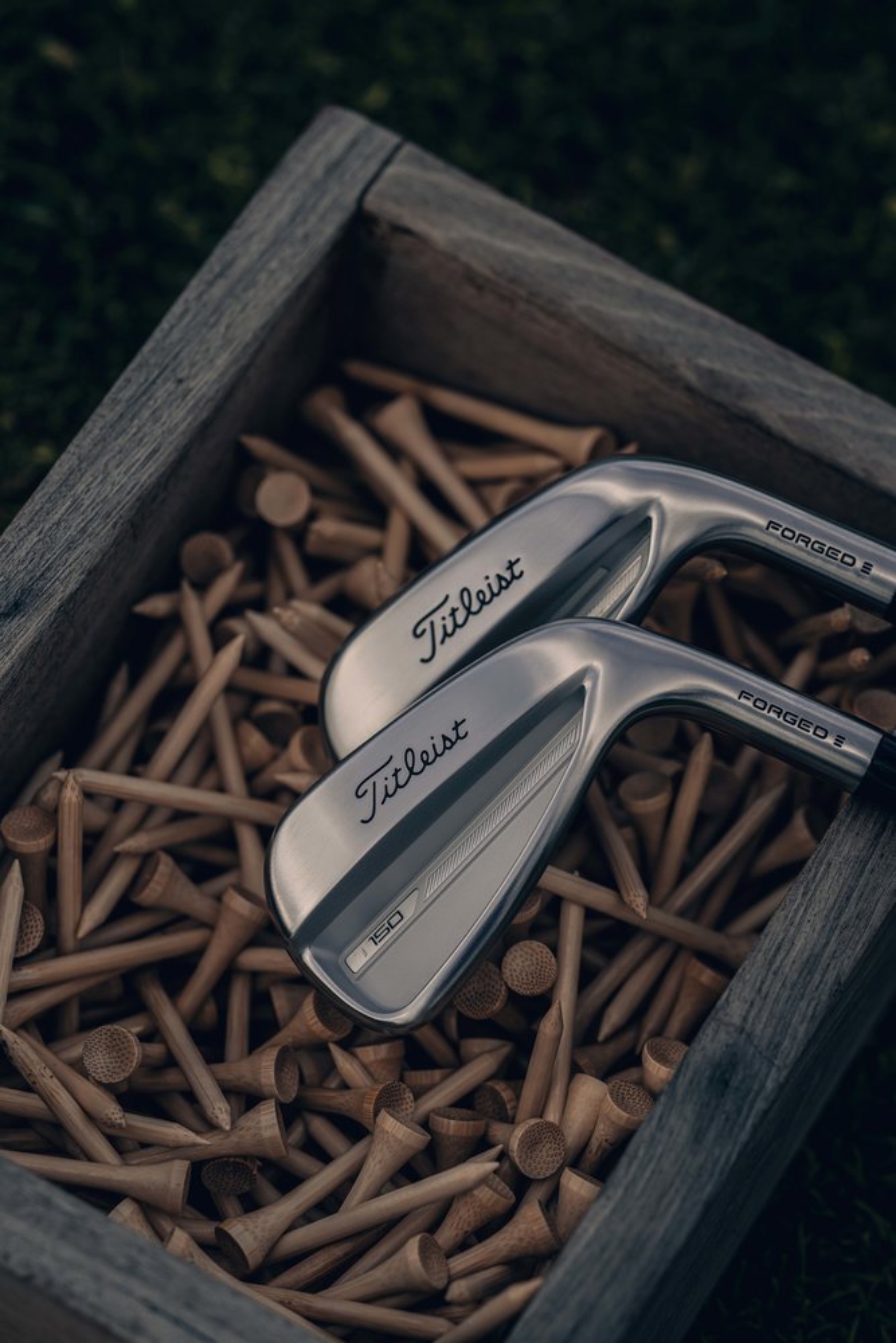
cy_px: 672
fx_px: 5038
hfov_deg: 10.2
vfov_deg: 15.2
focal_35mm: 135
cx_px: 448
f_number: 4.5
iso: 160
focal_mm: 135
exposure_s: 1/800
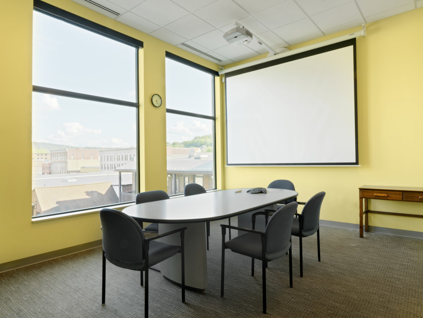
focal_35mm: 21
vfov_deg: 63.4
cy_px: 159
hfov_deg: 79.0
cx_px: 212
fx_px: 257
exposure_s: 1/6
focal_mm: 28
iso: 100
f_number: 32
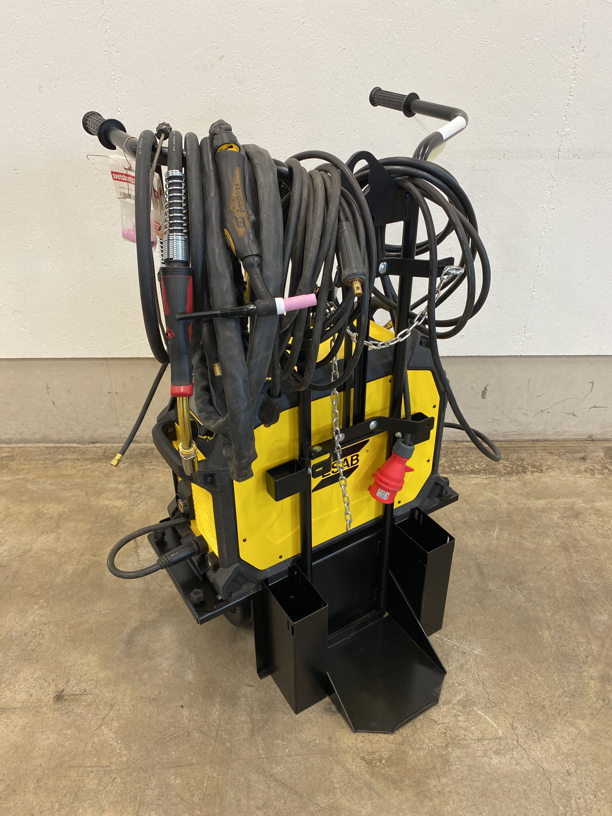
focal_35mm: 26
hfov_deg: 53.1
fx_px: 613
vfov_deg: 67.3
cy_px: 408
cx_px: 306
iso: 125
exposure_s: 1/50
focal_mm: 4.25
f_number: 1.8
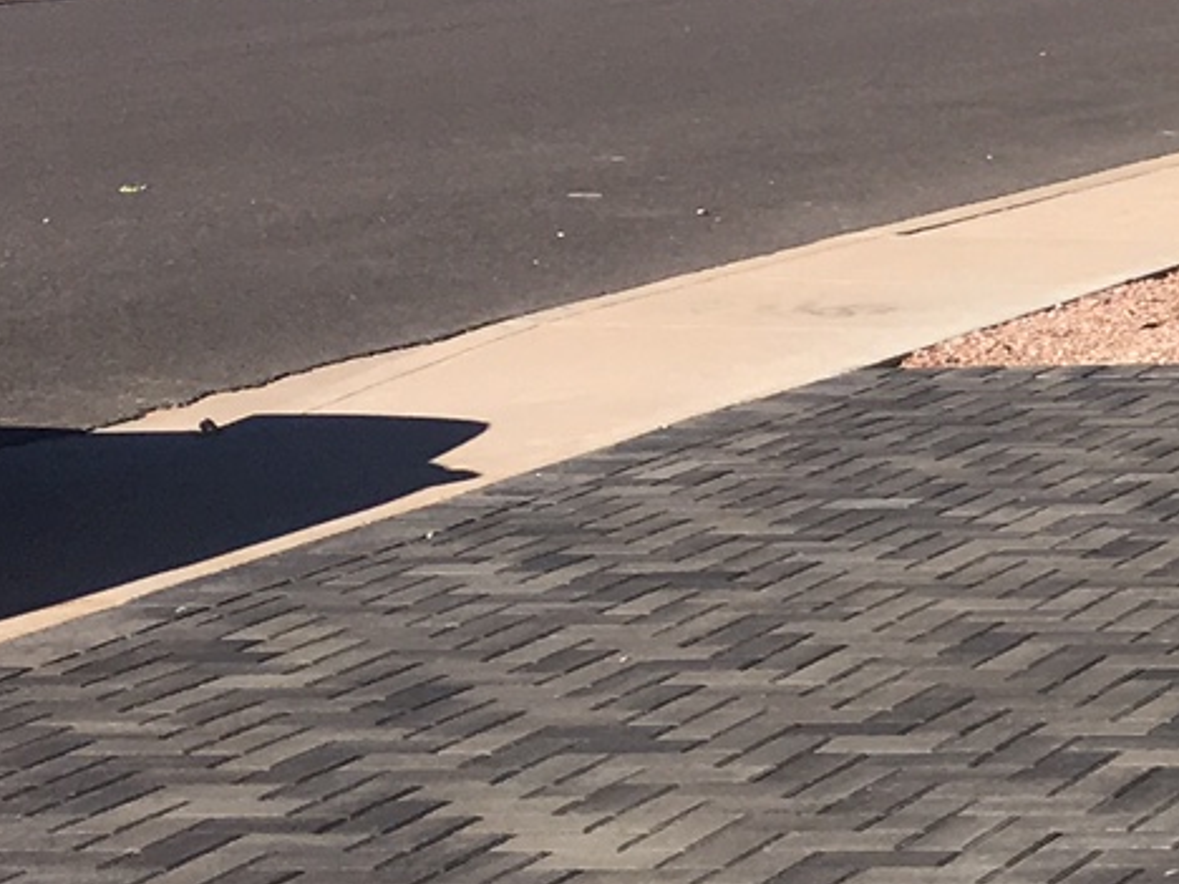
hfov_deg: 13.3
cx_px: 2403
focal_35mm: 127
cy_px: 365
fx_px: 4326
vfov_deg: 11.7
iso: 25
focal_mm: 4.15
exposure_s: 1/1570
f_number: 2.2
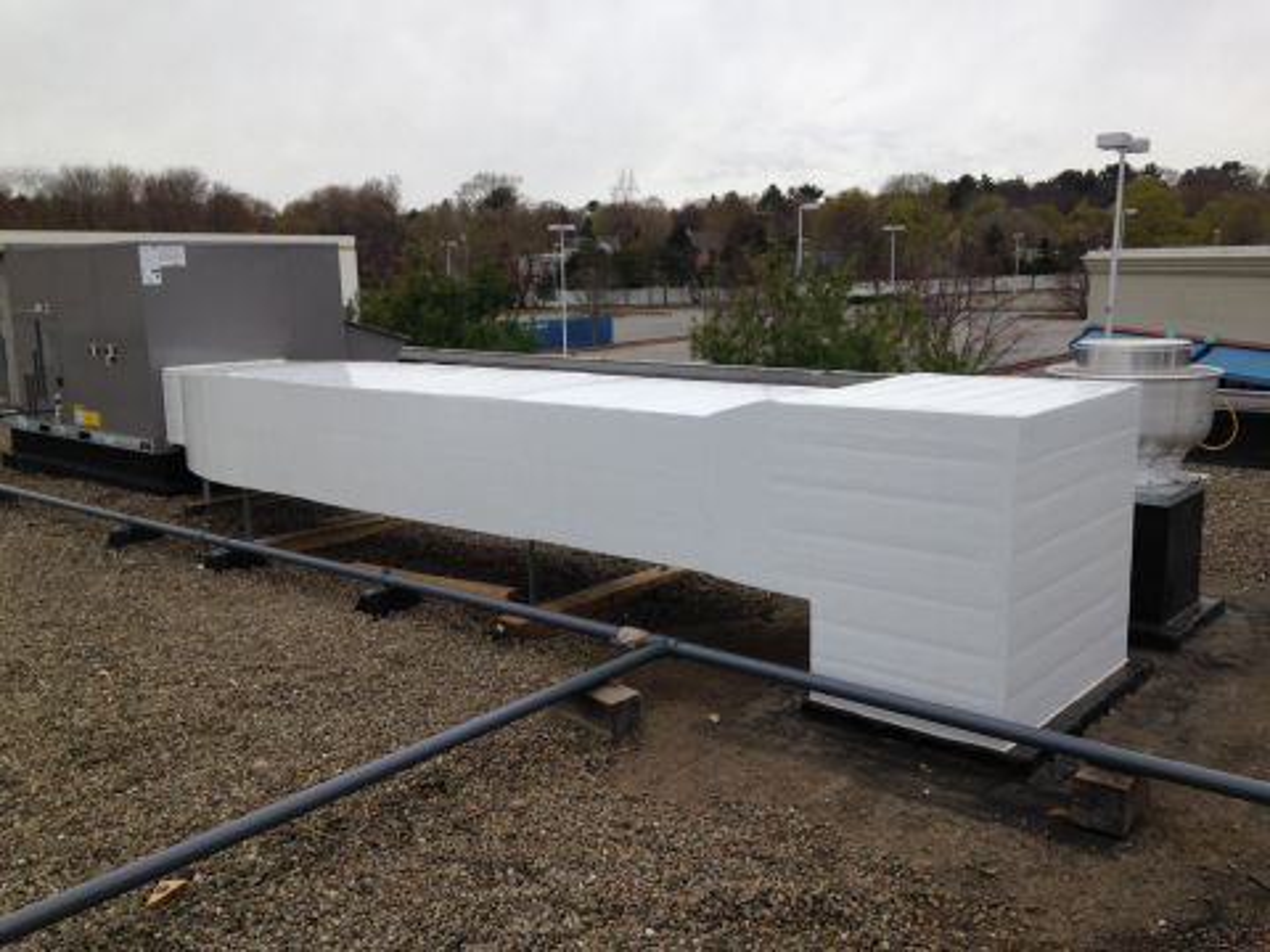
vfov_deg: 42.9
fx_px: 1211
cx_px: 635
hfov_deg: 55.4
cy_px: 476
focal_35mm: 33
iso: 50
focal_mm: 4.12
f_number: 2.4
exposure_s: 1/306
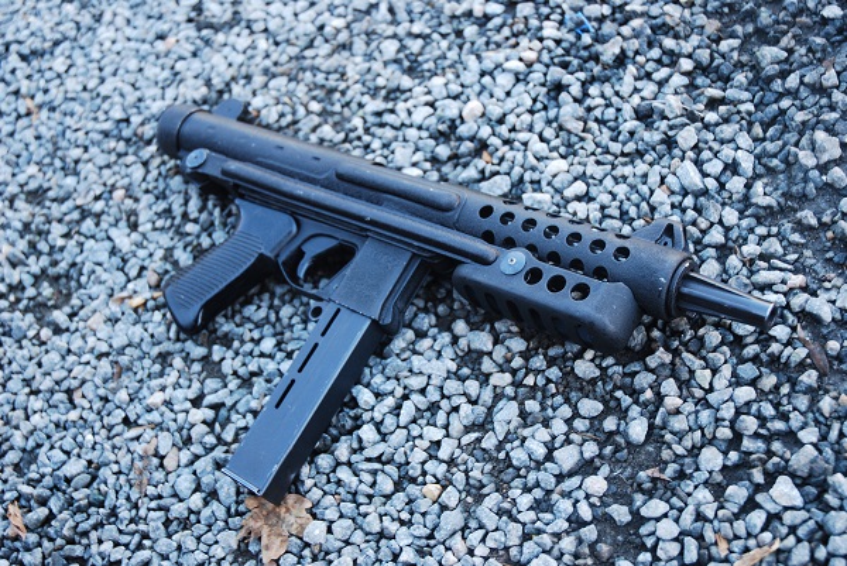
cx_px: 424
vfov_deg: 29.0
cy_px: 283
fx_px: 1095
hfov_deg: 42.3
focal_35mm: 46
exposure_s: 1/30
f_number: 4
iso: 200
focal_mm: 31
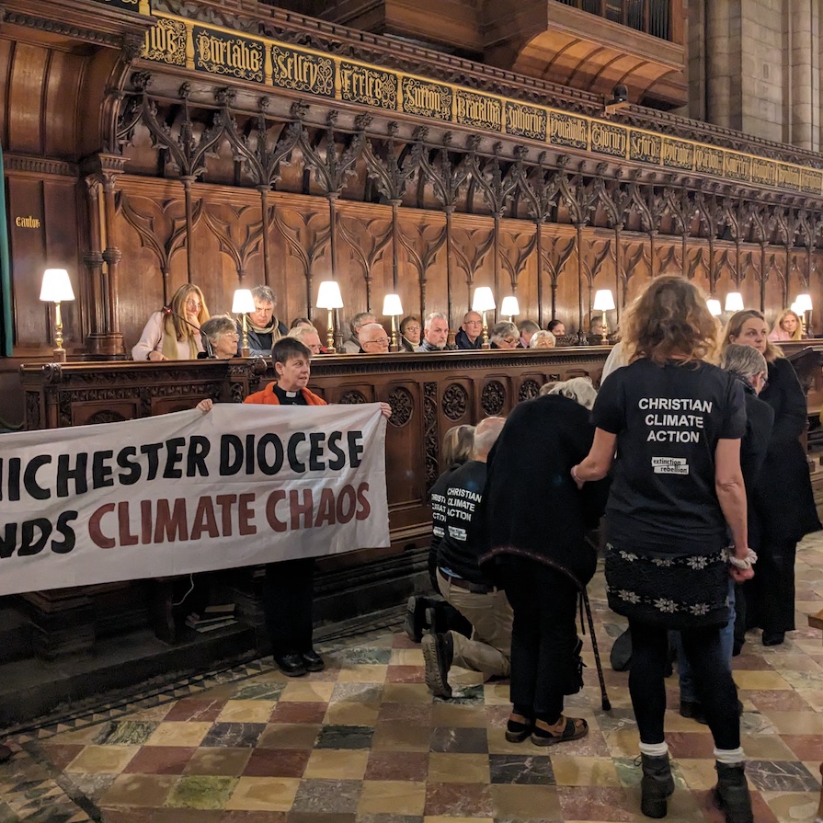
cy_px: 412
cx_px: 372
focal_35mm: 32
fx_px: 861
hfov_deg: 51.0
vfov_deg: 51.1
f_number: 1.73
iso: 789
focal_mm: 4.38
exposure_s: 1/49.9
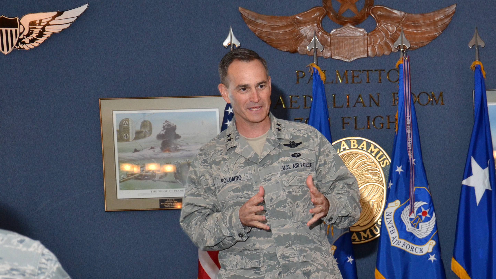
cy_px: 276
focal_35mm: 113
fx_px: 1486
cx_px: 411
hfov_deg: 18.7
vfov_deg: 10.6
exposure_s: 1/60
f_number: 4.8
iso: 800
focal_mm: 42
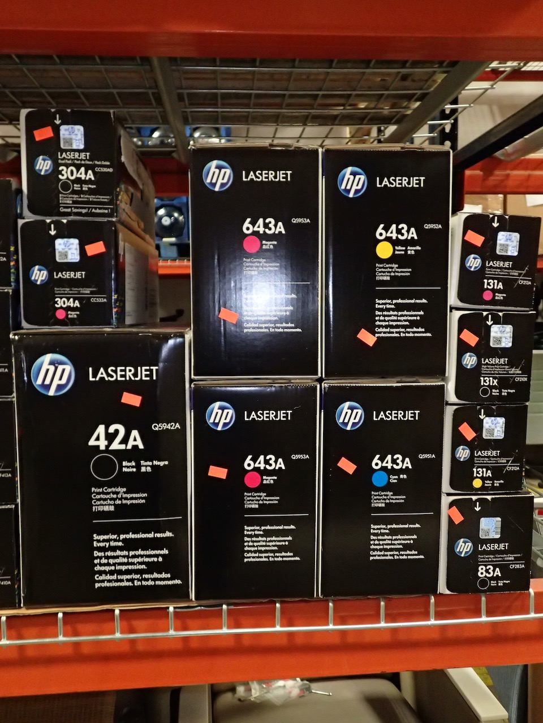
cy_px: 362
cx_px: 272
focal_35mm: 30
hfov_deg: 46.8
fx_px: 627
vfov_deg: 60.0
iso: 800
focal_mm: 5.5
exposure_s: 1/25
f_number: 2.3
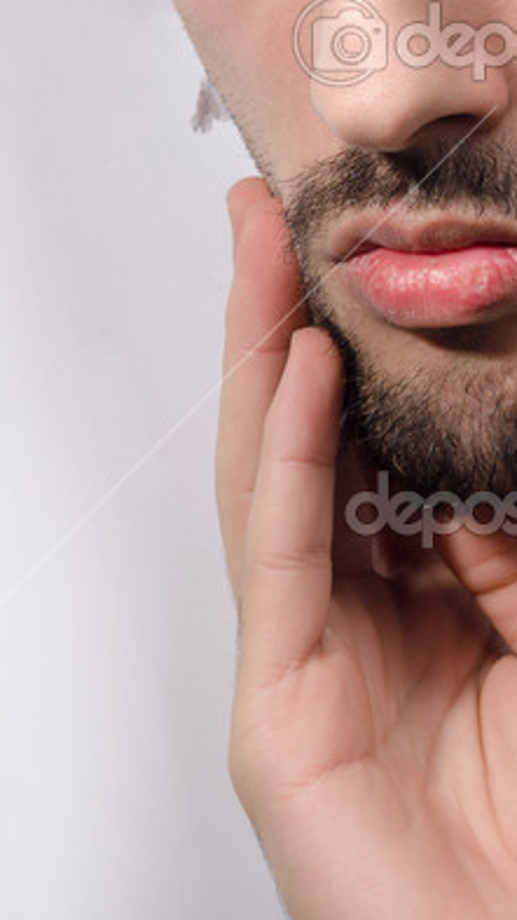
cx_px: 559
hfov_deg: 4.2
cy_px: 42
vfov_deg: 7.5
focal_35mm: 286
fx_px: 6972
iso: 100
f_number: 11
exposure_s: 1/200
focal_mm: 70
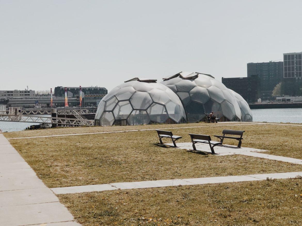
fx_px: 497
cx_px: 151
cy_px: 113
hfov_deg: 33.8
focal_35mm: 57
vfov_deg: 25.7
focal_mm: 6.6
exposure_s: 1/1996
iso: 20
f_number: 2.8
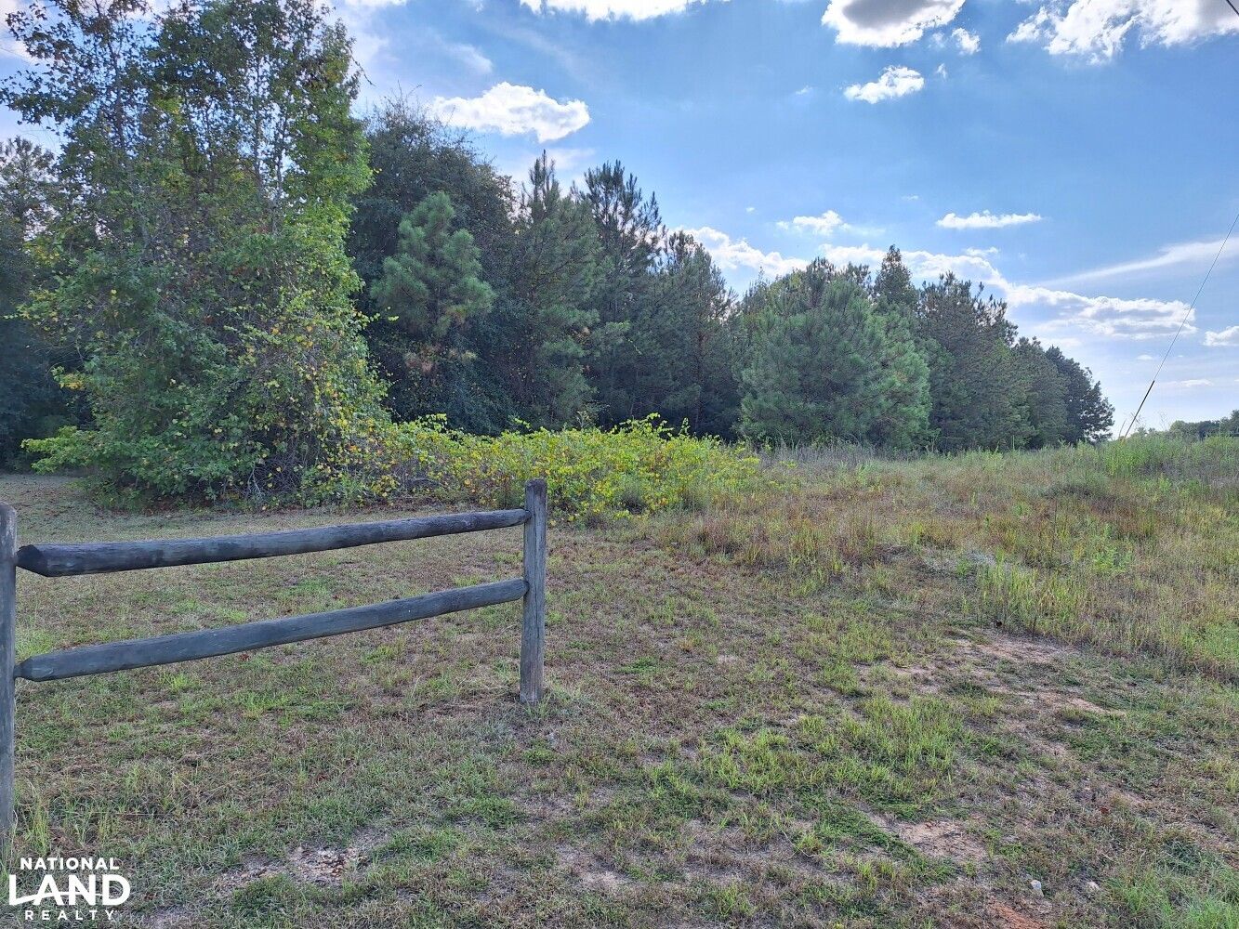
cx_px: 620
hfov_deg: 73.9
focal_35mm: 23
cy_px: 464
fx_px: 823
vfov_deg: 58.9
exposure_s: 1/806
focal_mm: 5.54
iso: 40
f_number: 1.8
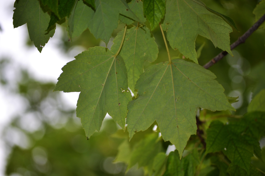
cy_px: 88
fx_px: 1126
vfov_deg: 9.0
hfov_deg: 13.4
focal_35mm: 153
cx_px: 132
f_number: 4.8
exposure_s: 1/200
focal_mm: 102
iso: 100
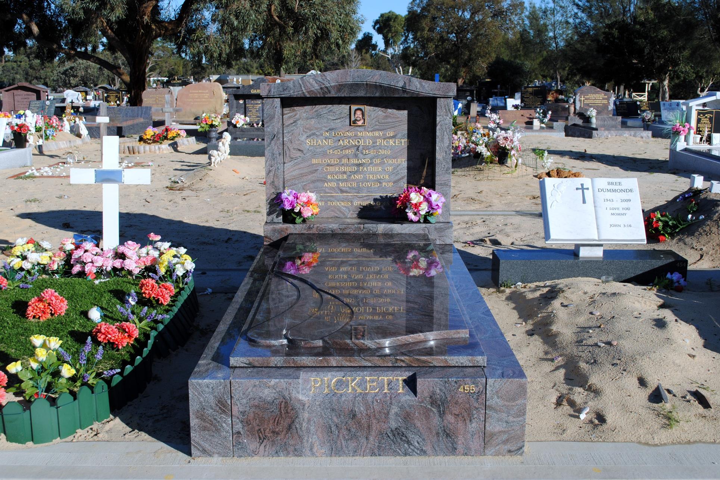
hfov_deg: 46.4
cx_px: 360
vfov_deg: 31.9
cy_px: 240
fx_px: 840
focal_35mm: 42
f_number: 8
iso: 100
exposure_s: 1/250
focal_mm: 28
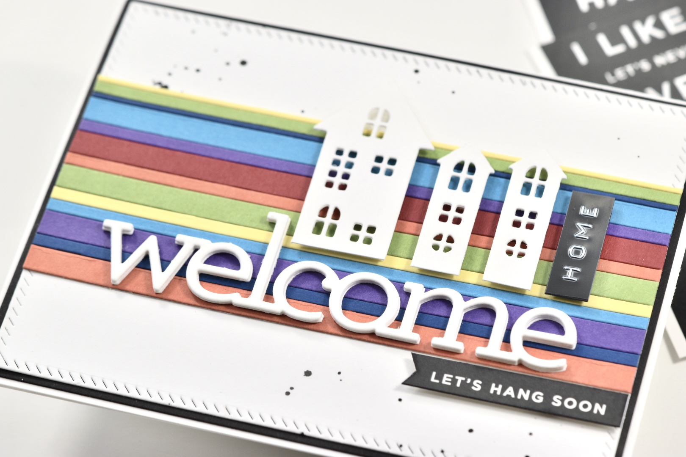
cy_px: 228
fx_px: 2429
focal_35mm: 128
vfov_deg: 10.8
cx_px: 343
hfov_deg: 16.1
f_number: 7.1
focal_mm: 85
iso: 200
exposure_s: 1/250
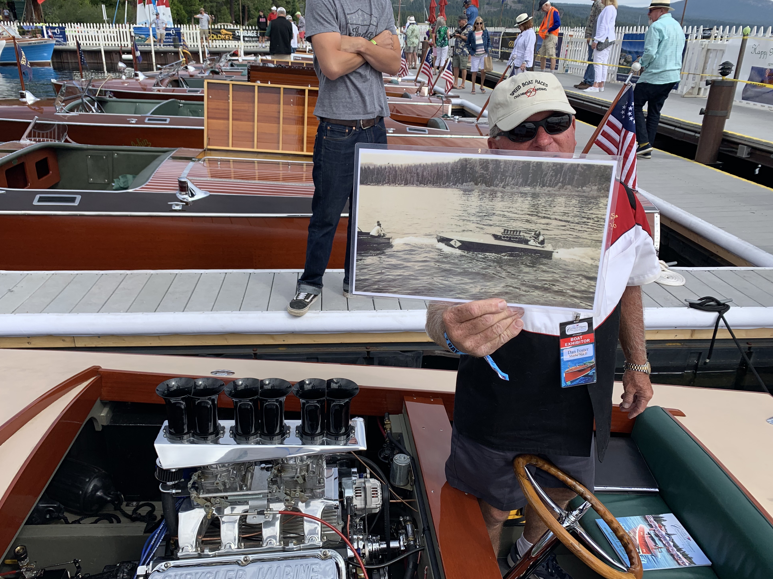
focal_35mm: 27
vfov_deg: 51.4
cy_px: 288
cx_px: 373
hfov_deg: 65.3
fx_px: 603
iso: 25
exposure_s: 1/1812
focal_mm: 4.25
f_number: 1.8
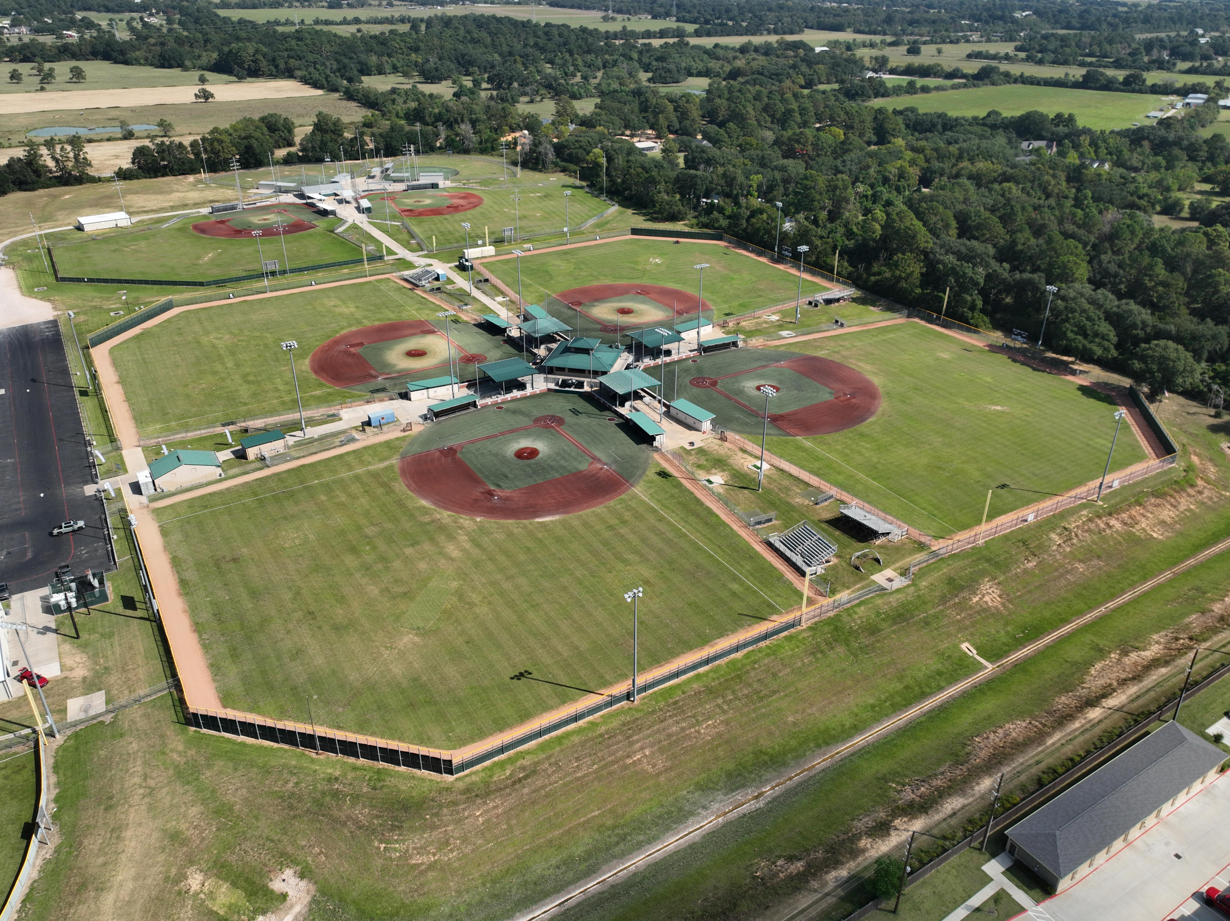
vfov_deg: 56.8
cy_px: 460
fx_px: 852
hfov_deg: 71.6
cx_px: 615
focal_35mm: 24
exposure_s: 1/2000
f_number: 2.8
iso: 100
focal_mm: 12.29
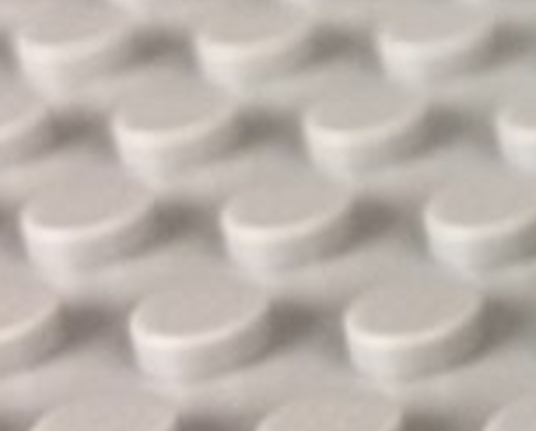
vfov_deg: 8.0
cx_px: 1696
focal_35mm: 189
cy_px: -210
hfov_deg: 8.3
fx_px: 3004
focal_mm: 4.15
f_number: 2.2
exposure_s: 1/40
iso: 32
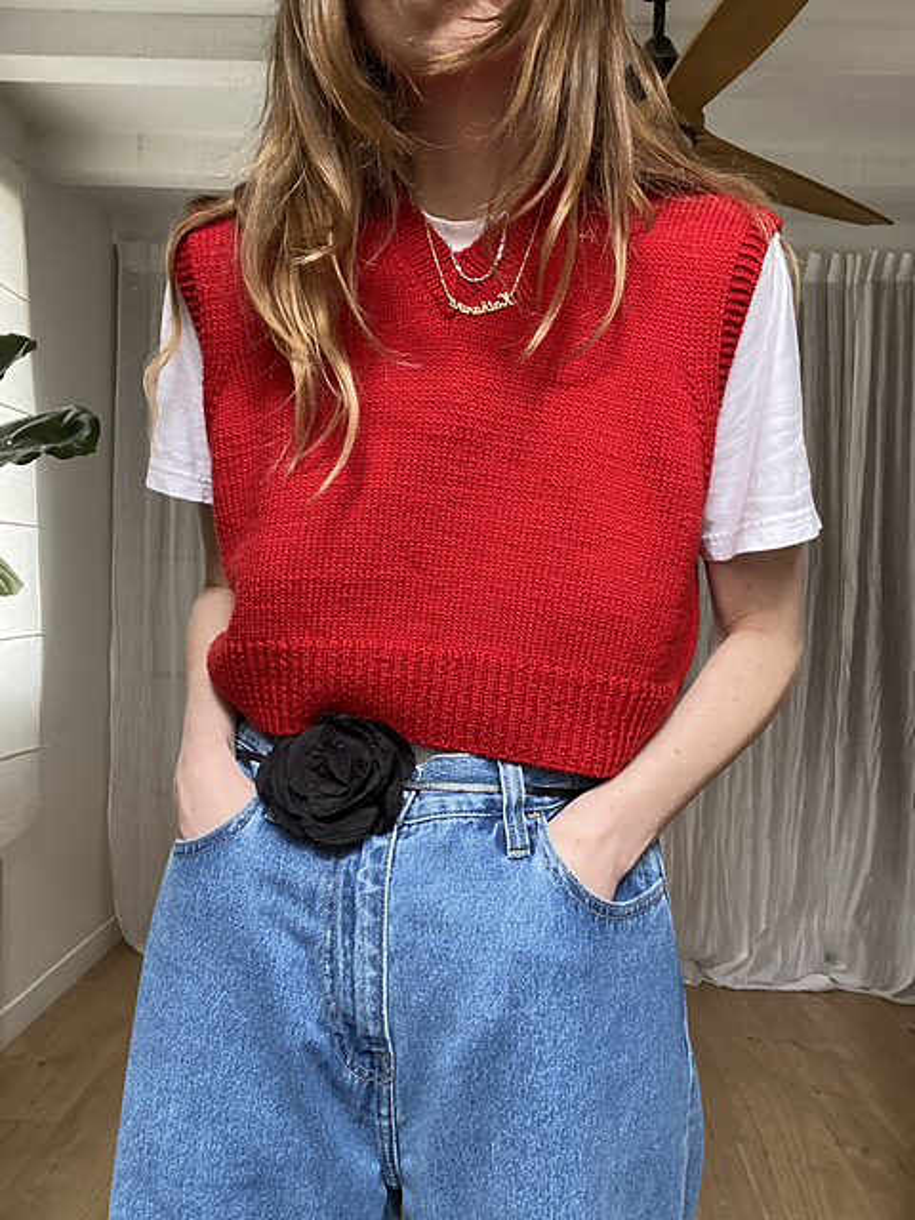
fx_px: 1057
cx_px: 458
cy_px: 610
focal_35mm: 30
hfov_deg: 46.8
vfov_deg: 60.0
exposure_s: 1/60
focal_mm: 2.71
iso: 250
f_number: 2.2
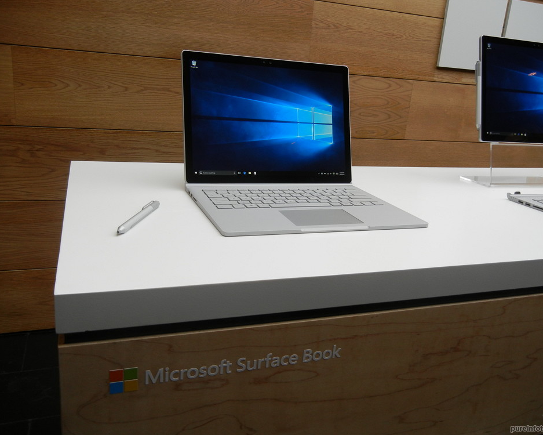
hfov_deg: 55.6
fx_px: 514
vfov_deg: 45.8
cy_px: 220
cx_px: 291
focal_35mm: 32
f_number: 3.5
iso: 160
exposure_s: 1/48.7
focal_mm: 5.4
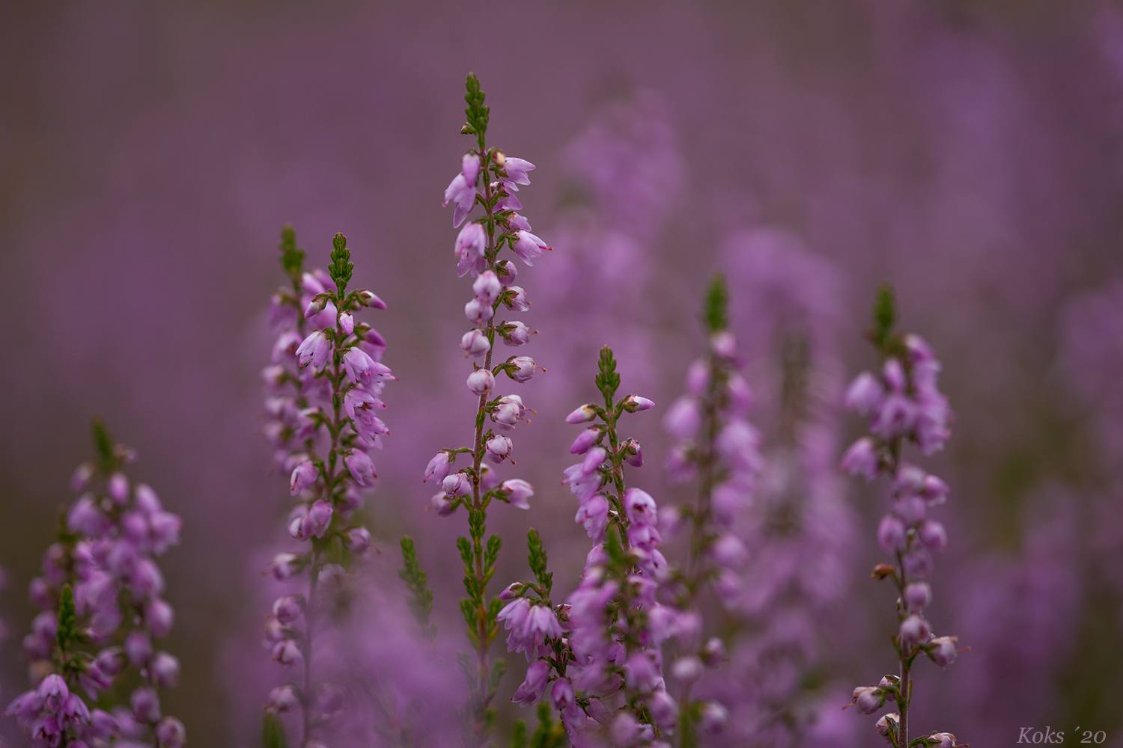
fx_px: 6238
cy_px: 374
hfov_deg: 10.3
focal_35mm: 200
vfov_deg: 6.9
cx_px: 562
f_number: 4
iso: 640
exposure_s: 1/2000
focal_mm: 200
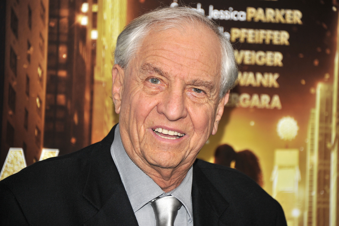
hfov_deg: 6.9
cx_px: 170
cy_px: 113
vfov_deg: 4.6
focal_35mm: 300
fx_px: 2824
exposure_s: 1/160
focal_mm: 300
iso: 320
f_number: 5.6
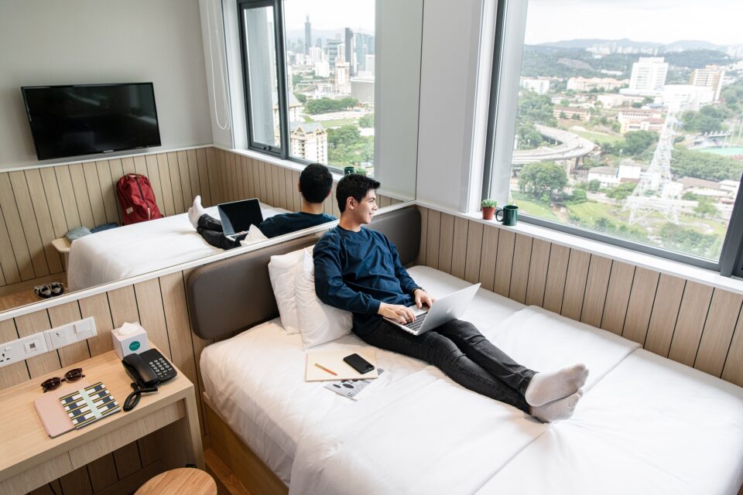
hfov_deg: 73.7
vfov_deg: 53.1
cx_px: 372
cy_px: 248
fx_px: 495
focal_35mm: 24
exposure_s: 1/100
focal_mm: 24
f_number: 5
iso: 400
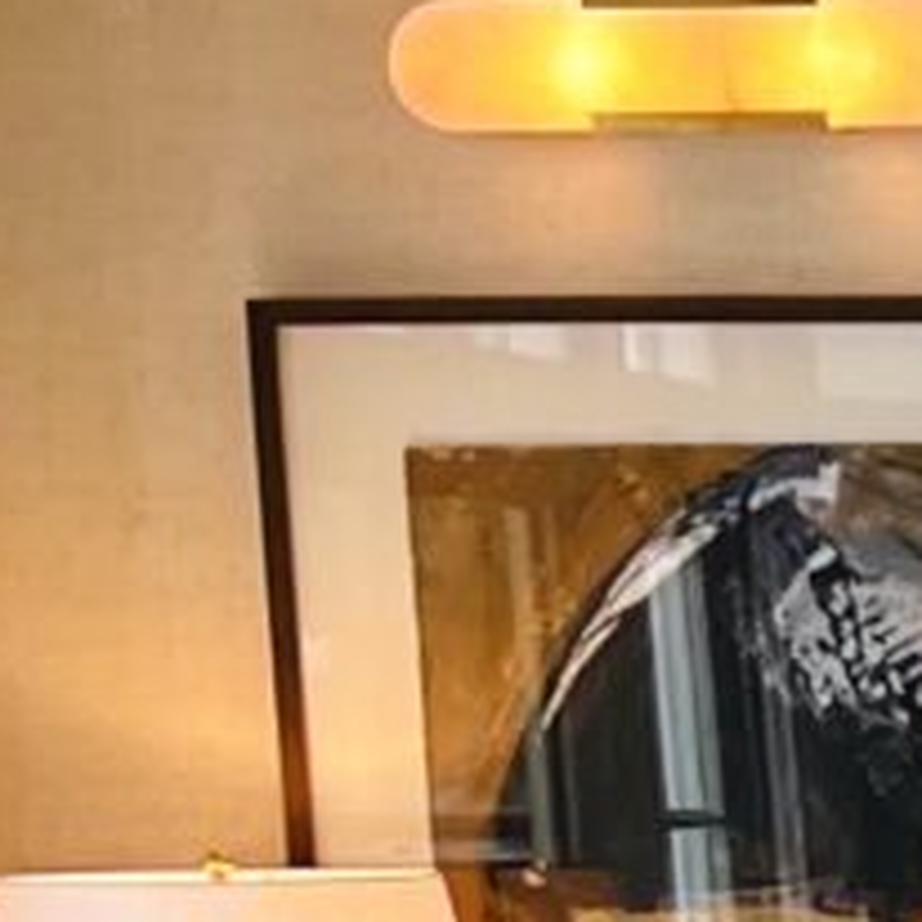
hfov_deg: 7.0
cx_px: 2623
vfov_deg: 7.2
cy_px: 2233
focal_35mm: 228
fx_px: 6871
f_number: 1.5
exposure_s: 1/120
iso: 100
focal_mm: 5.7
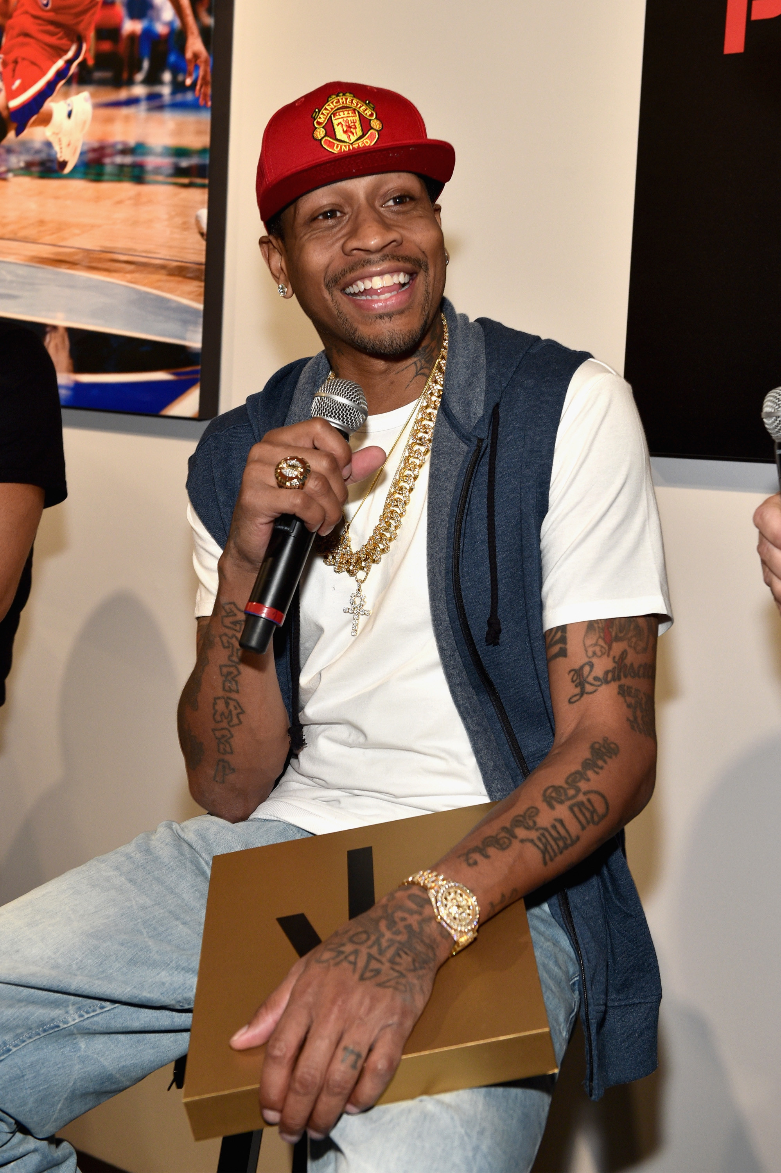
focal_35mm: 48
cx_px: 390
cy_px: 586
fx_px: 1564
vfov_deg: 41.1
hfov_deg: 28.0
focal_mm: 48
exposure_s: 1/125
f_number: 5.6
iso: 800
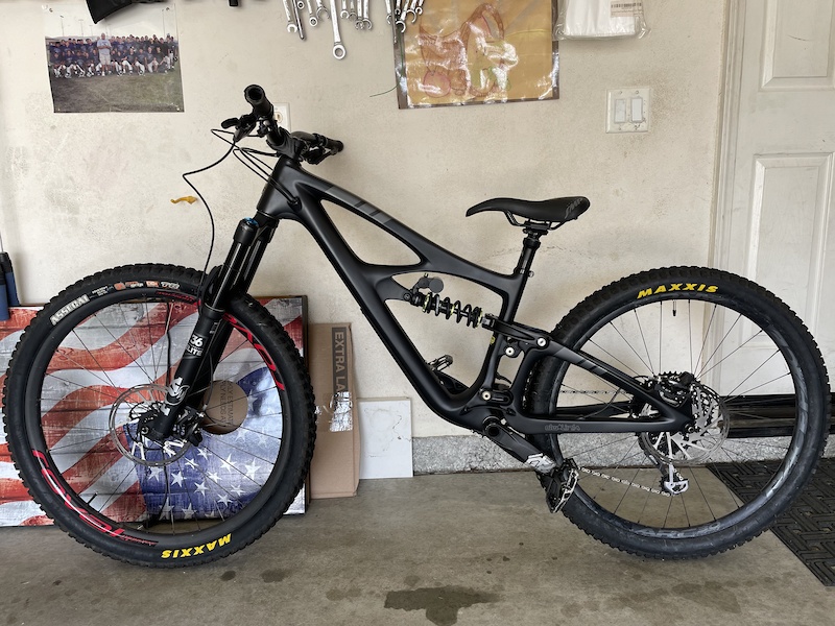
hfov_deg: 67.3
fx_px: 627
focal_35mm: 26
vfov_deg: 53.1
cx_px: 418
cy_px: 313
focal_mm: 4.2
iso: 40
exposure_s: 1/121
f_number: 1.6
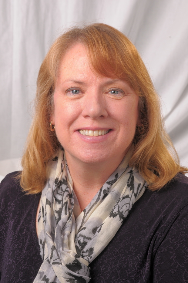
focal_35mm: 183
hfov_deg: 7.5
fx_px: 1437
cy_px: 142
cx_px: 94
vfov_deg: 11.2
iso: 200
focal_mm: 122
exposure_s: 1/100
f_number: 16
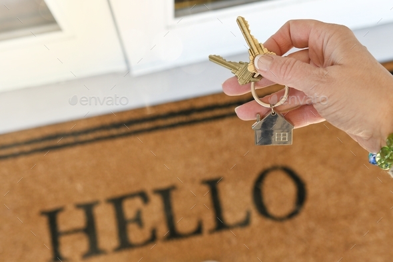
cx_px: 196
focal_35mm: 60
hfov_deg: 33.4
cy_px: 131
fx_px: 655
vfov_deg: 22.6
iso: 200
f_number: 5.6
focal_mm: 40
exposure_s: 1/160
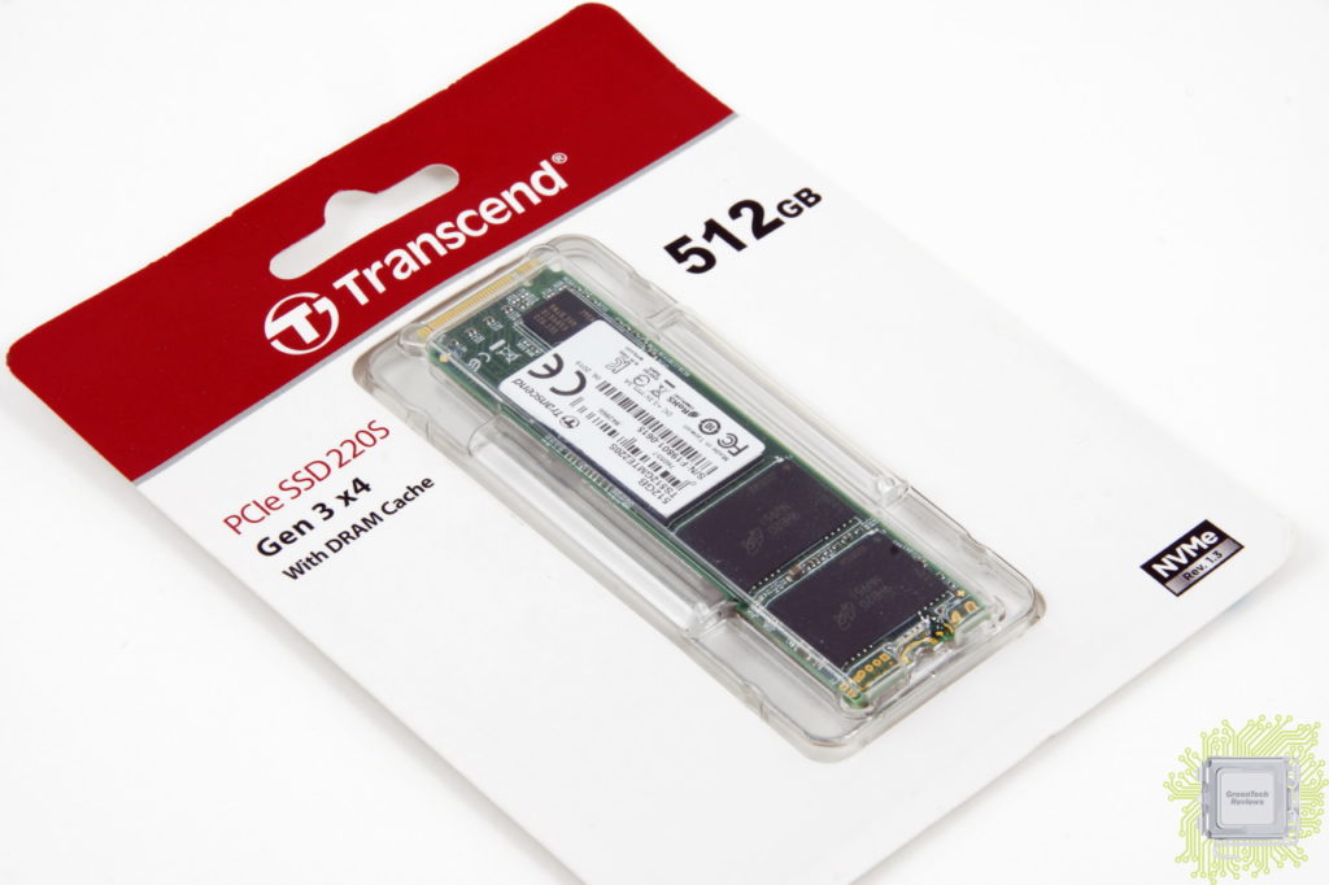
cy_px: 442
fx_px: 6089
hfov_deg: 12.5
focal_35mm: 165
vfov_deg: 8.3
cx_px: 664
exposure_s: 1/3
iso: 100
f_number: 22
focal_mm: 110
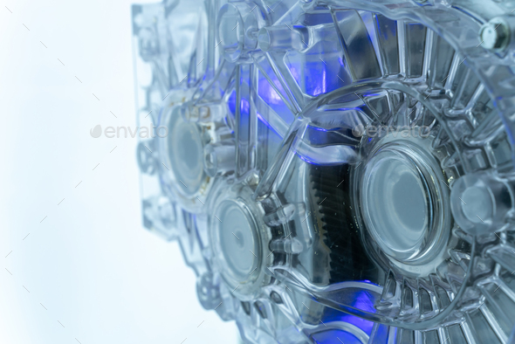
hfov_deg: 31.4
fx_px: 916
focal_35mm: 64
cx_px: 258
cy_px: 172
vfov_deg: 21.3
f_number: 7.1
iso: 320
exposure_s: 1/250
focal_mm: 64
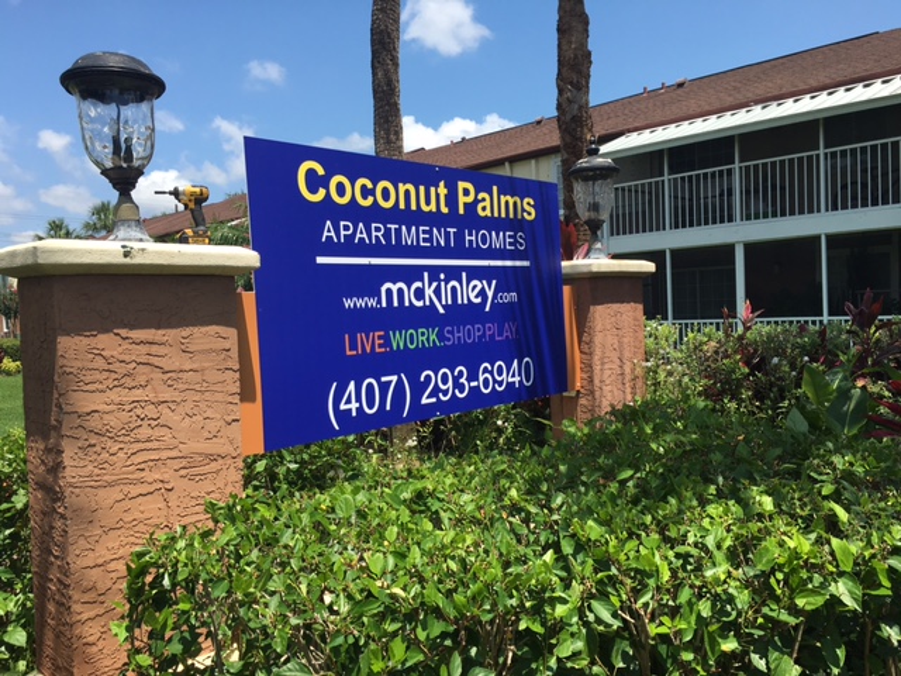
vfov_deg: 48.2
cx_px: 450
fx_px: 755
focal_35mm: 29
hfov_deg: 61.7
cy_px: 338
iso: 25
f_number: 2.2
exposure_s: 1/1374
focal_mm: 4.15
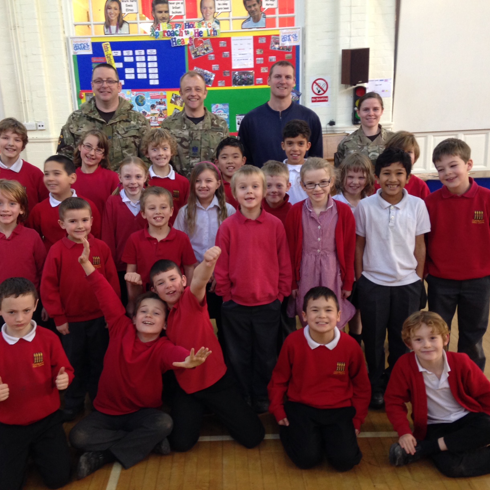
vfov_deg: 42.8
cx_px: 218
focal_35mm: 39
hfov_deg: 42.8
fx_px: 625
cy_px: 245
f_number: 2.4
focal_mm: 4.12
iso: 125
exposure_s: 1/20
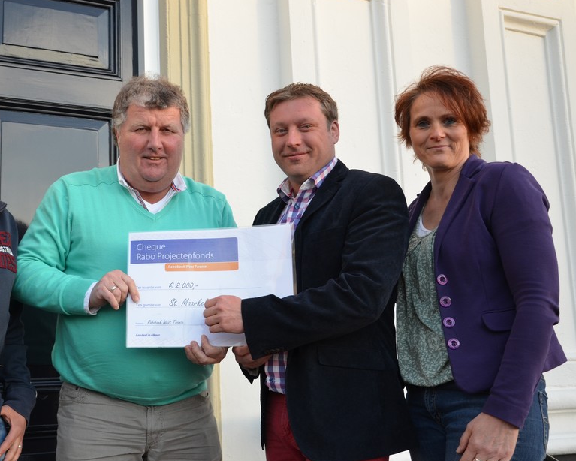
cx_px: 192
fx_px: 767
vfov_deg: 33.4
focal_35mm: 45
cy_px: 234
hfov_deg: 40.6
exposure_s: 1/125
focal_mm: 24
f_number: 5.6
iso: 360
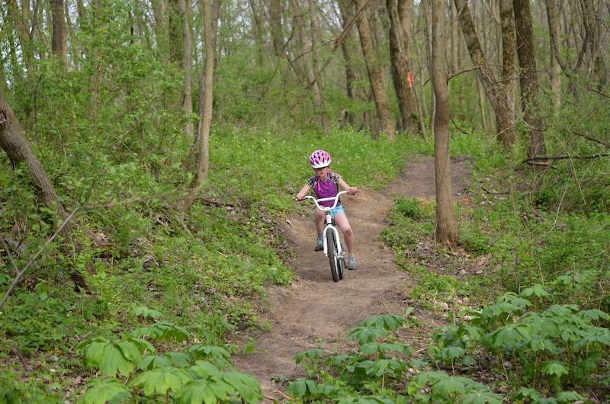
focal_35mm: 82
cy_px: 202
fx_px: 1395
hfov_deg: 24.7
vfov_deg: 16.5
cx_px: 305
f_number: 4.5
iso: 320
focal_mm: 55
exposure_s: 1/400
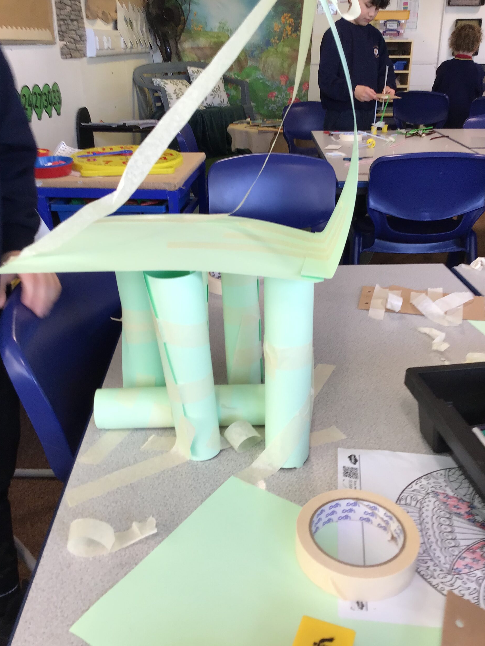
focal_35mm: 32
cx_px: 247
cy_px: 321
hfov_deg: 44.2
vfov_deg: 56.8
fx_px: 598
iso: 32
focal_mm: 3.3
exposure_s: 1/33
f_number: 2.4
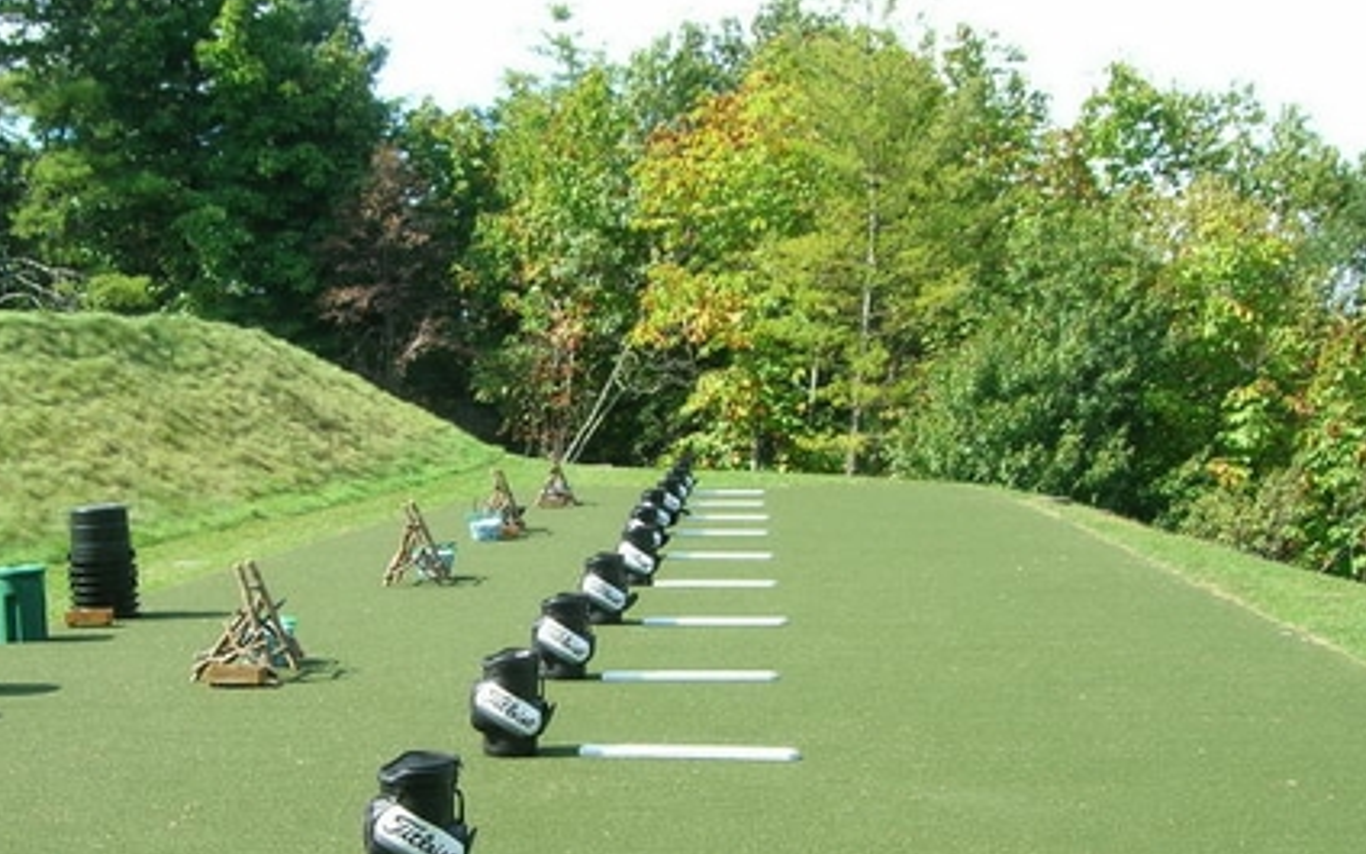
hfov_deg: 39.2
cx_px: 493
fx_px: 1899
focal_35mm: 51
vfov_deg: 25.1
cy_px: 633
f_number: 4.9
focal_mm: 5.7
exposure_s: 1/103
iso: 50
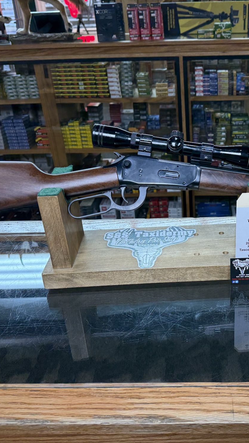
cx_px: 193
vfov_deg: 56.6
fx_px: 411
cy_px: 221
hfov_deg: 32.9
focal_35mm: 35
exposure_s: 1/120
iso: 250
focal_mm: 6.76
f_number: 1.78
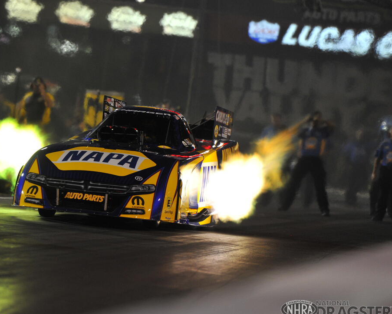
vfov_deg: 5.8
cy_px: 147
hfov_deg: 7.3
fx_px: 3085
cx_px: 127
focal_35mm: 266
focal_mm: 200
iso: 2500
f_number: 3.5
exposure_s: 1/500
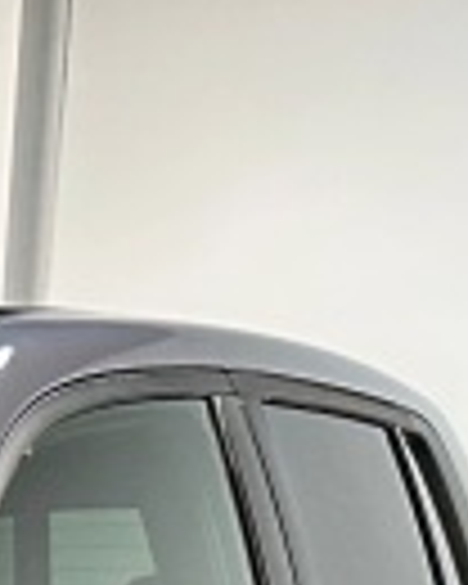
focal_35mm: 184
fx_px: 3186
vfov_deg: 8.8
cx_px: -1022
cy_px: 1678
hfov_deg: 7.3
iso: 320
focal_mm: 6.86
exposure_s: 1/60
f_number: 1.78
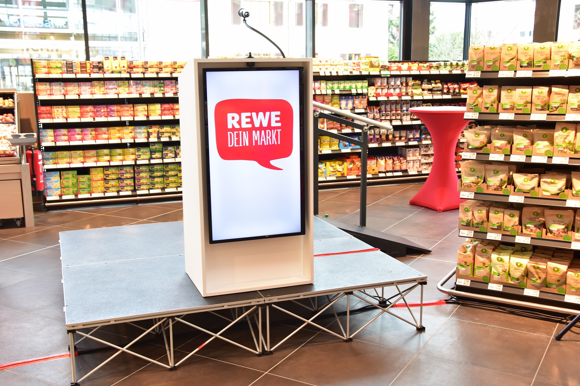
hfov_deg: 49.6
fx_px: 628
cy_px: 193
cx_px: 290
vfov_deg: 34.2
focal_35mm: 39
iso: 400
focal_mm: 26
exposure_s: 1/20
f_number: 5.6
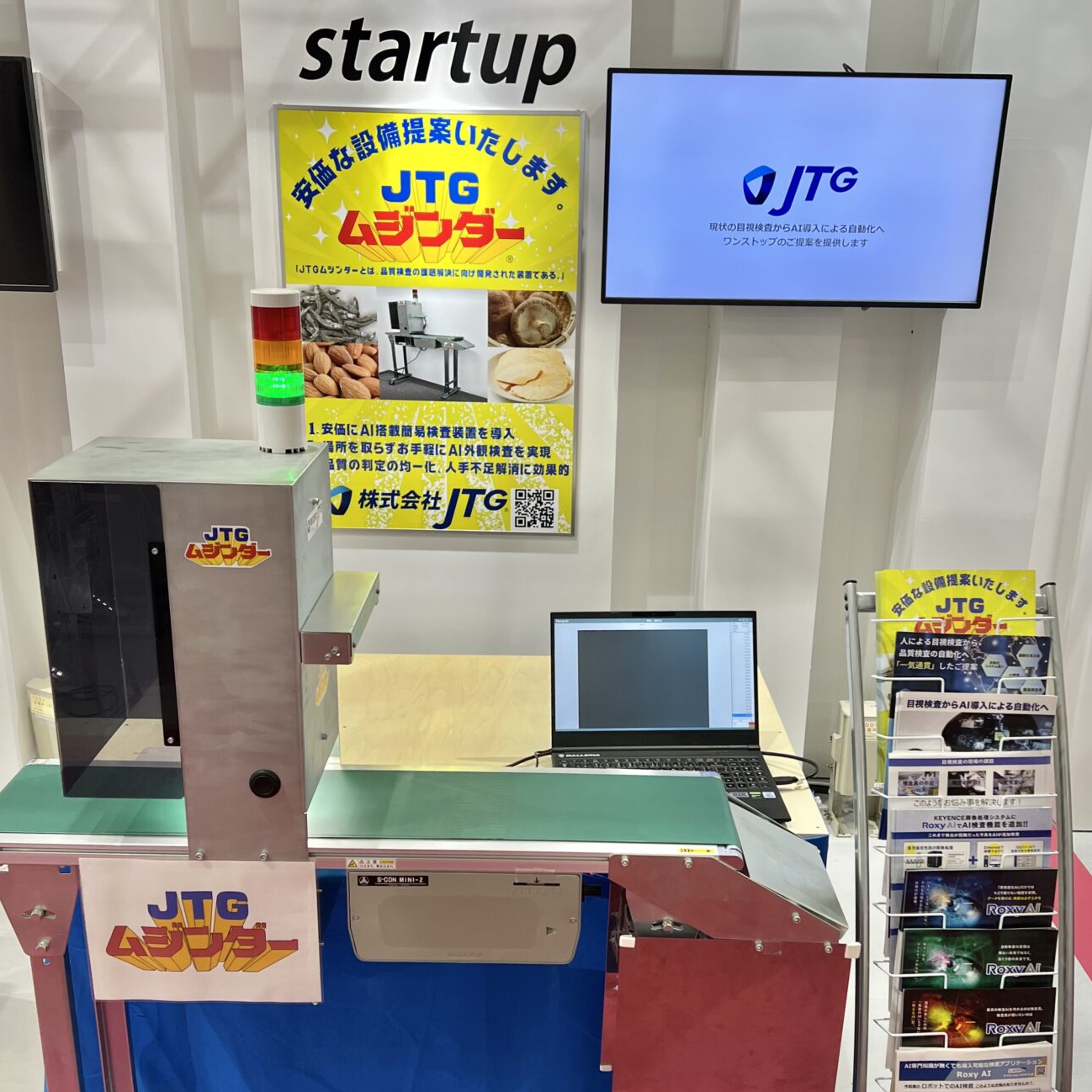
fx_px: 1213
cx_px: 554
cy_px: 628
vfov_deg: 48.3
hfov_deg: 48.4
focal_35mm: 34
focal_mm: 5.7
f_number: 1.5
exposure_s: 1/100
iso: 40
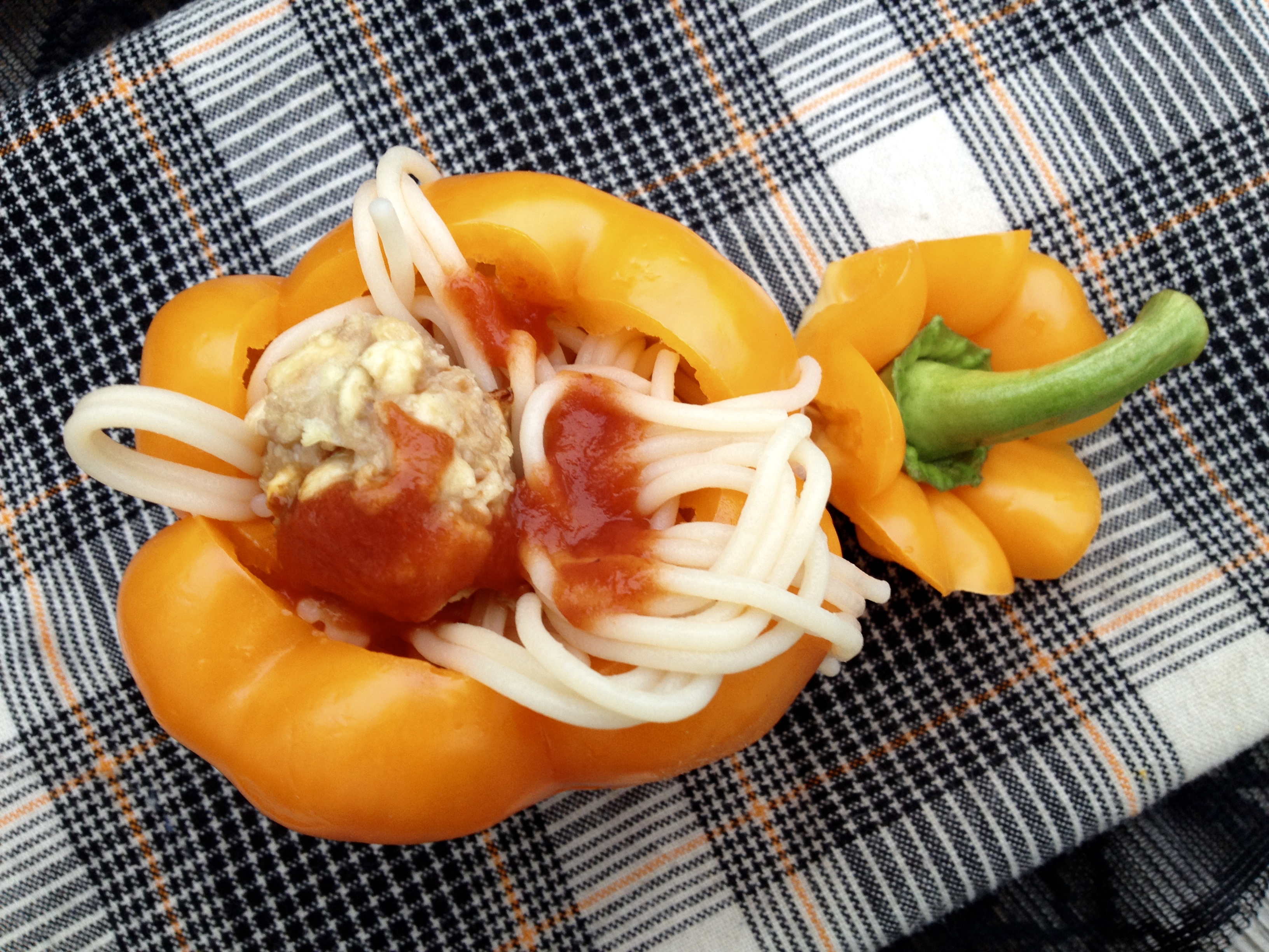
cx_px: 634
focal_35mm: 35
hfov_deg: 52.6
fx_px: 1283
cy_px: 476
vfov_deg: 40.7
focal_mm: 4.28
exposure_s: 1/20
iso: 64
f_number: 2.4
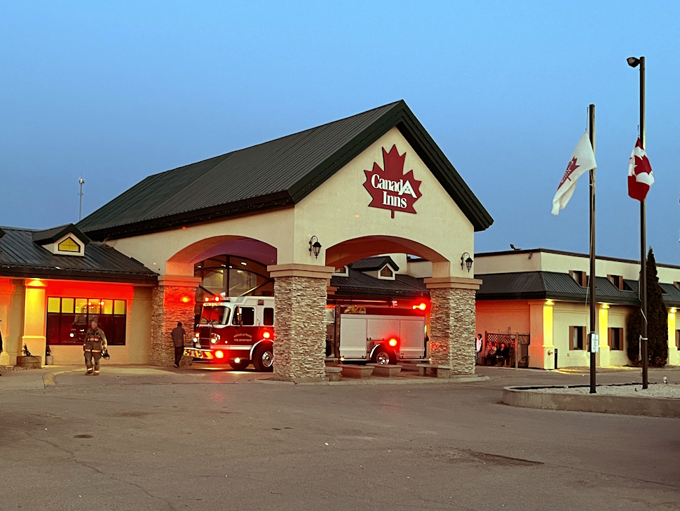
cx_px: 340
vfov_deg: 53.1
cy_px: 256
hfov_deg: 67.3
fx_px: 511
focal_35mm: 26
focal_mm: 5.1
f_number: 1.6
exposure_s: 1/60
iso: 320
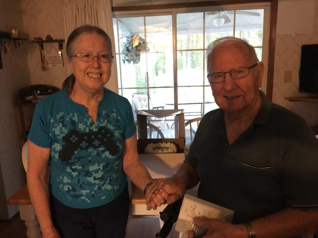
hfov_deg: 61.7
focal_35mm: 29
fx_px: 266
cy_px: 119
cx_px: 159
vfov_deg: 48.2
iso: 80
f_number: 2.2
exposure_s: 1/4
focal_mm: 4.15
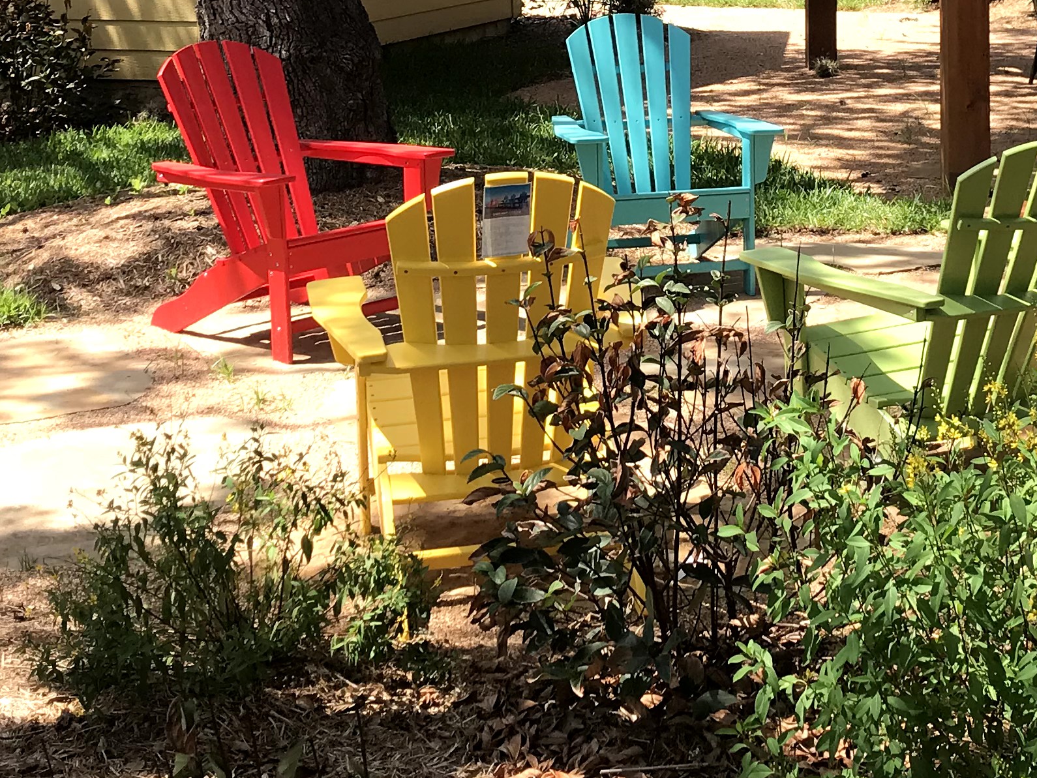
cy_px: 21
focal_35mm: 71
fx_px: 2127
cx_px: 730
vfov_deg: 20.2
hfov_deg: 27.2
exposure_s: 1/660
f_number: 1.8
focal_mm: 3.99
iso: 20
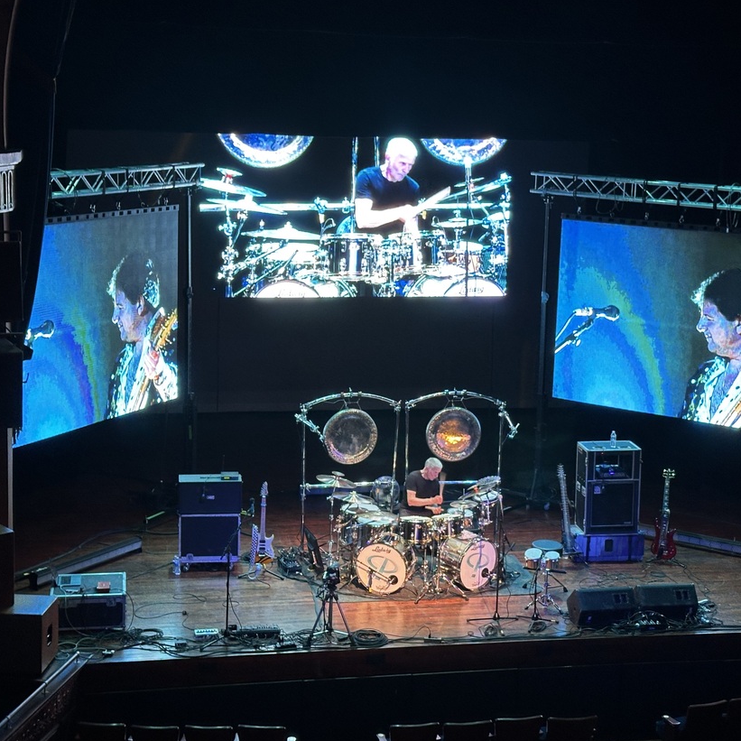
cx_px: 405
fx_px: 1502
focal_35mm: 62
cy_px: 343
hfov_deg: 27.7
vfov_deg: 27.7
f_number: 1.78
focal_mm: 6.86
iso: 100
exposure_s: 1/60
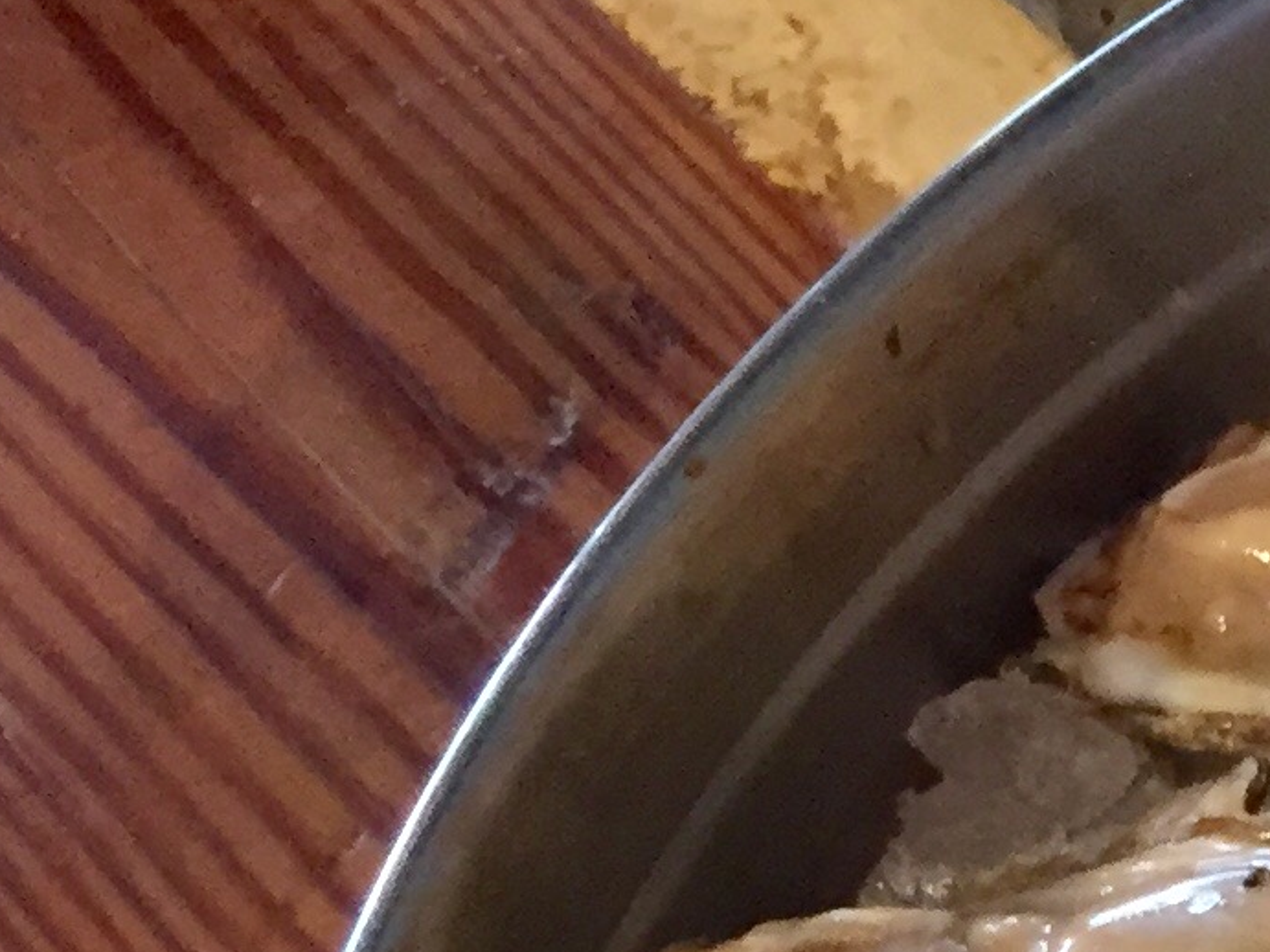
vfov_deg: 10.5
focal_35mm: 137
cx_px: 2770
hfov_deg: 12.2
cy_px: 1391
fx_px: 5025
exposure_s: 1/30
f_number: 2.2
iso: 125
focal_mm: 4.15
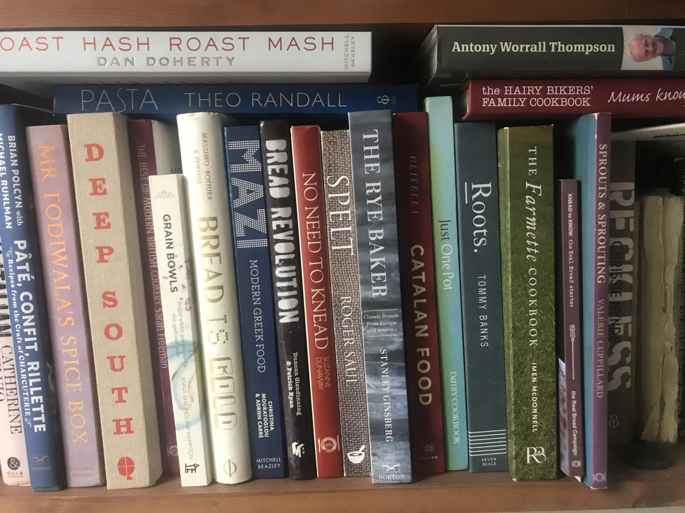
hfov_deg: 63.4
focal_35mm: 28
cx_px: 342
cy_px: 256
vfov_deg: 49.7
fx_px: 554
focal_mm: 3.99
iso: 100
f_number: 1.8
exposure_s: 1/17
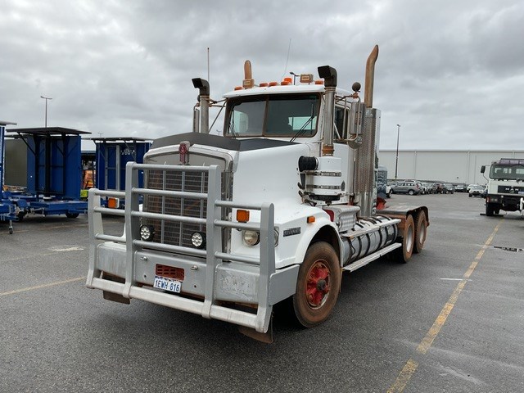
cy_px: 196
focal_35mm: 29
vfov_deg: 48.2
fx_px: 439
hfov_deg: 61.7
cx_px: 262
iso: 16
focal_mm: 3
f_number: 1.8
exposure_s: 1/1490
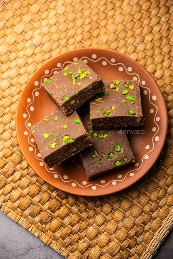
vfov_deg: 33.4
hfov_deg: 22.6
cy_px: 130
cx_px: 86
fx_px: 432
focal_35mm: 60
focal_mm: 60
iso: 125
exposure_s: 1/125
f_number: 5
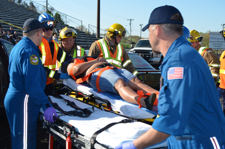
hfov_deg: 41.2
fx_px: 299
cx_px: 112
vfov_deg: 28.0
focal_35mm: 48
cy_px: 74
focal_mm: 32
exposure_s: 1/200
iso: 100
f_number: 8
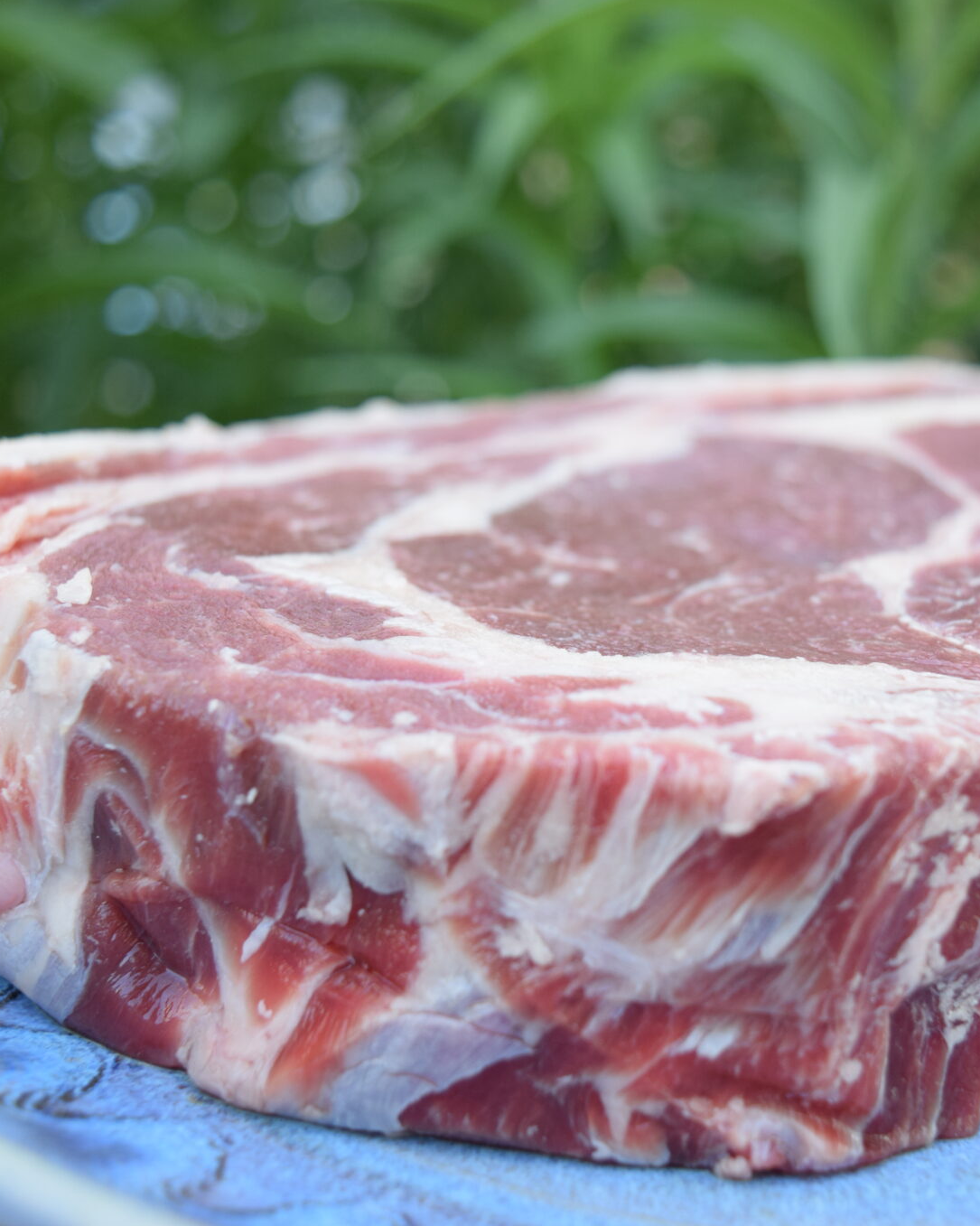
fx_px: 1850
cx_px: 578
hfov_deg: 29.6
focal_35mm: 51
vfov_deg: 36.7
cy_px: 614
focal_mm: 24
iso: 400
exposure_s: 1/80
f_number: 4.5
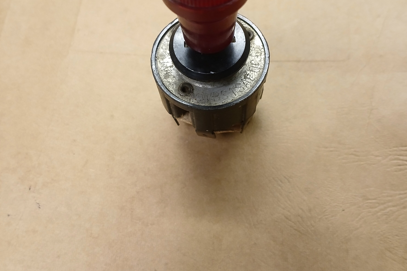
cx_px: 205
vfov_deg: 35.9
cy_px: 114
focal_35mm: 37
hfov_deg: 51.9
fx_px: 418
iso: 250
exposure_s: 1/60
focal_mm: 3.98
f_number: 1.8
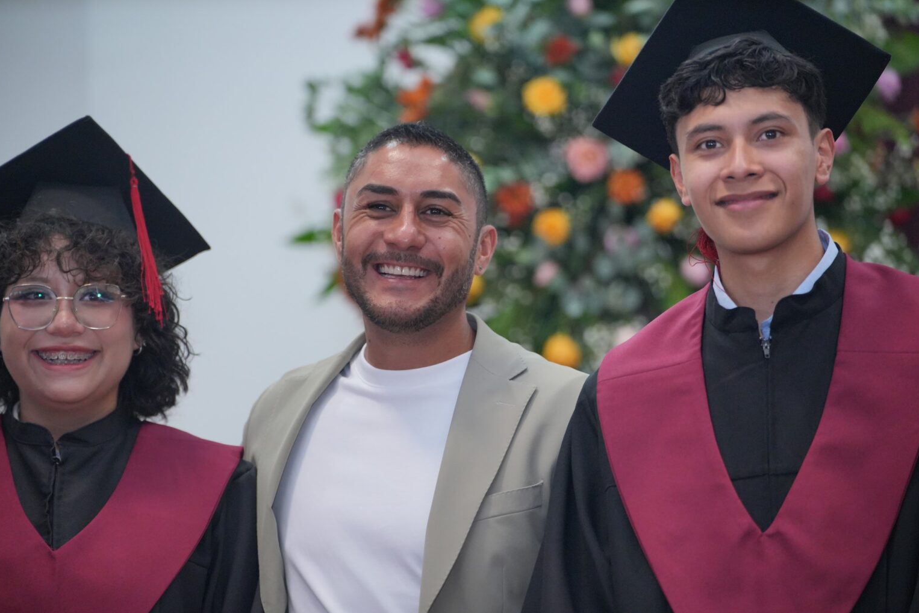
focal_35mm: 147
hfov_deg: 14.0
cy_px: 308
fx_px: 3752
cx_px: 458
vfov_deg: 9.3
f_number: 2.8
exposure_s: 1/200
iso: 3200
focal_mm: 146
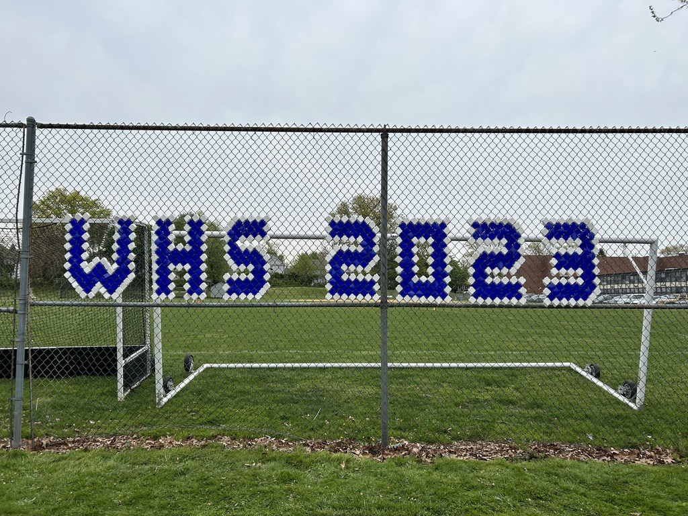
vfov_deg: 53.1
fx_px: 517
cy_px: 258
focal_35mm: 26
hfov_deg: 67.3
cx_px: 344
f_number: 1.5
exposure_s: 1/2762
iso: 50
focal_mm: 5.7
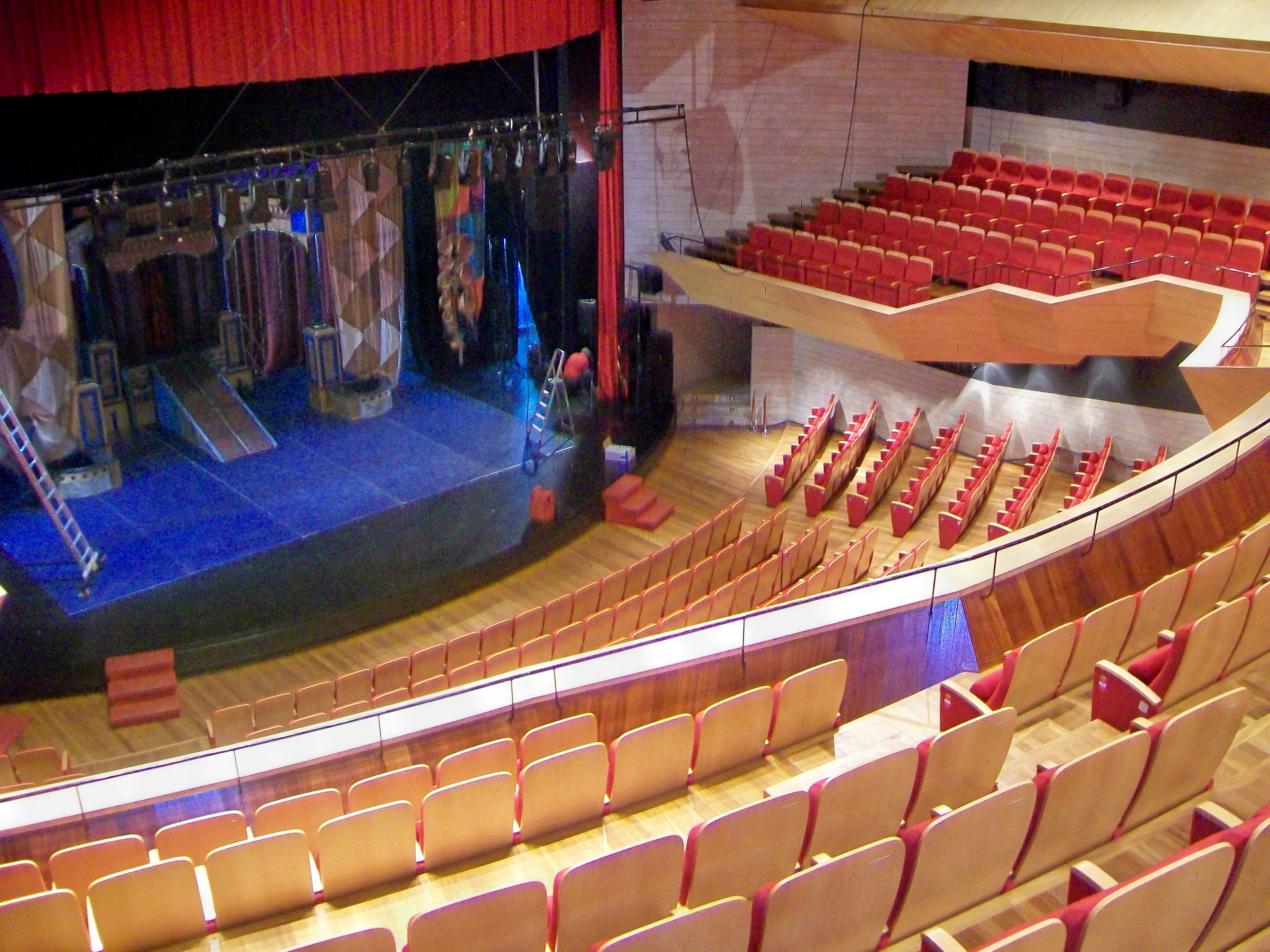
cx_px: 635
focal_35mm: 34
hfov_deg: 54.0
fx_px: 1247
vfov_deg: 41.8
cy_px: 476
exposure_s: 1/3
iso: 160
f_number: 2.7
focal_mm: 6.1
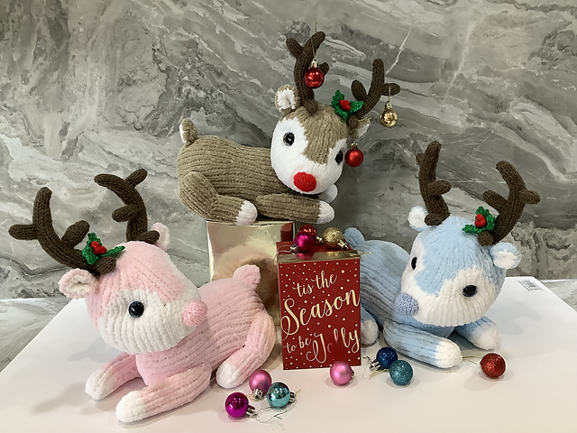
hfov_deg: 58.4
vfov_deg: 45.4
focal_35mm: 31
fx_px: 517
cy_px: 216
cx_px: 288
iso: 100
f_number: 2.4
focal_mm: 3.3
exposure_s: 1/60
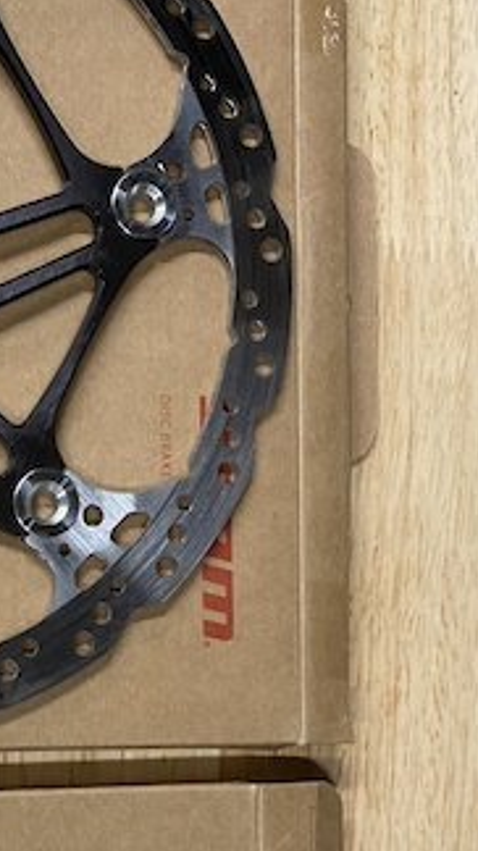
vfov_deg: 28.8
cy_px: 788
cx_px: -116
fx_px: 1579
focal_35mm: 70
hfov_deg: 16.4
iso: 200
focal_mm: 4.25
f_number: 1.8
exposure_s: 1/50
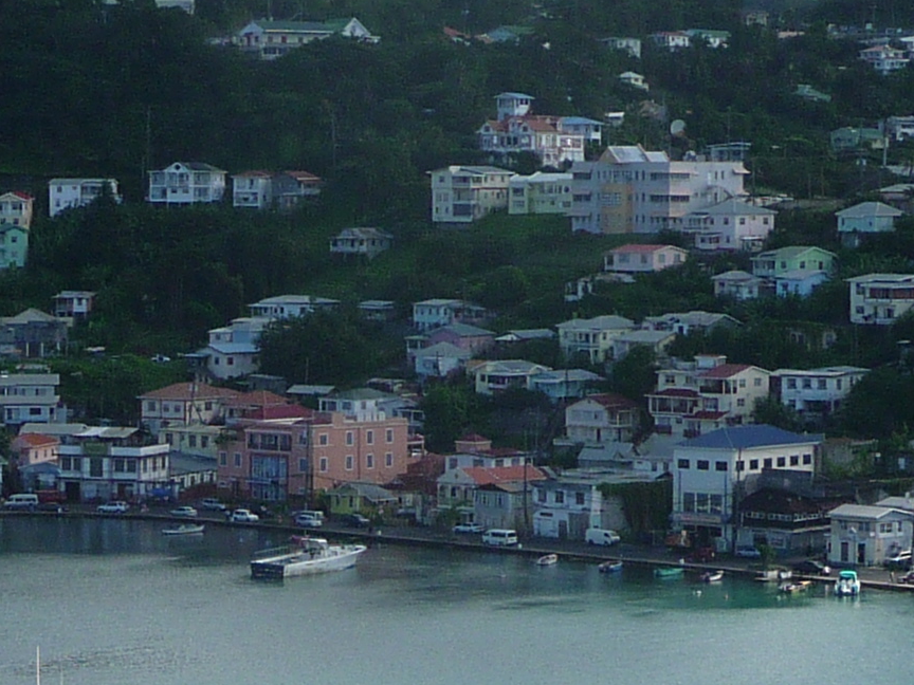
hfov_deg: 12.3
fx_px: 4225
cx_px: 317
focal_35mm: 160
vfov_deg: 9.3
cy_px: 358
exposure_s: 1/800
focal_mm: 6.7
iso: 100
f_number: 3.9
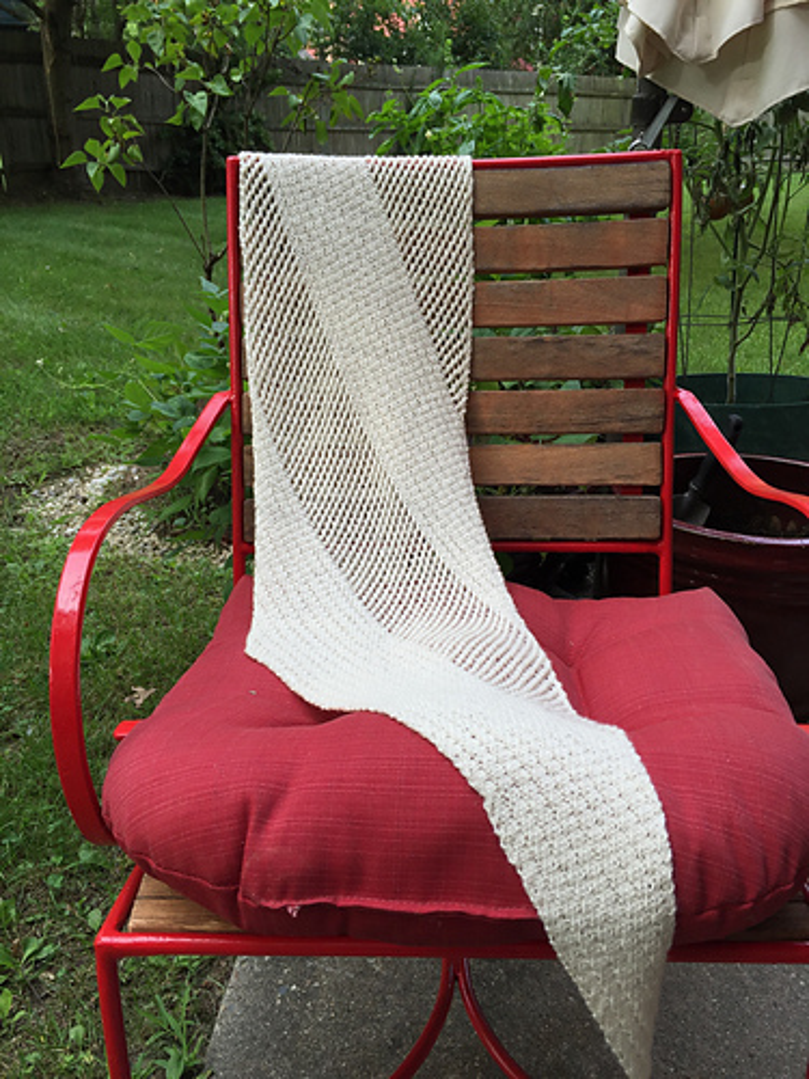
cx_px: 404
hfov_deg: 48.2
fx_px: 904
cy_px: 540
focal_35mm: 29
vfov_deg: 61.7
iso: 32
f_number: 2.2
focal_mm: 4.15
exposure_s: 1/191
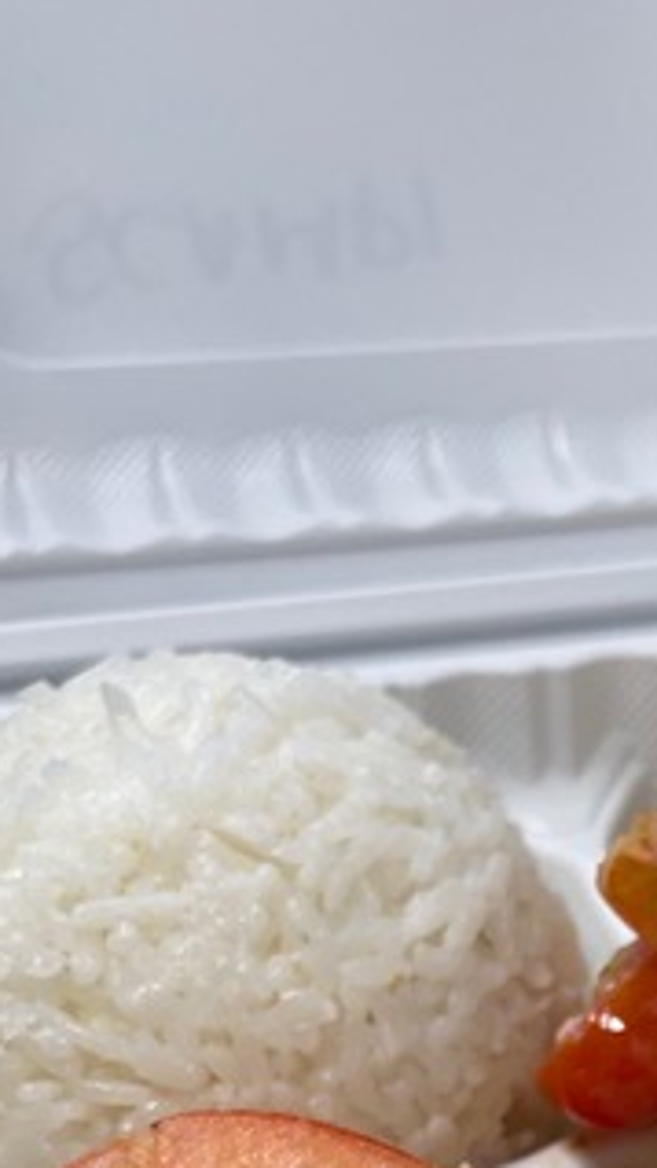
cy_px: 1128
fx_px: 1764
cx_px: 683
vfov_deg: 33.9
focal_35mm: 57
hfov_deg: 20.3
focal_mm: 4.2
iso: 100
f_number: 1.6
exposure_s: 1/120
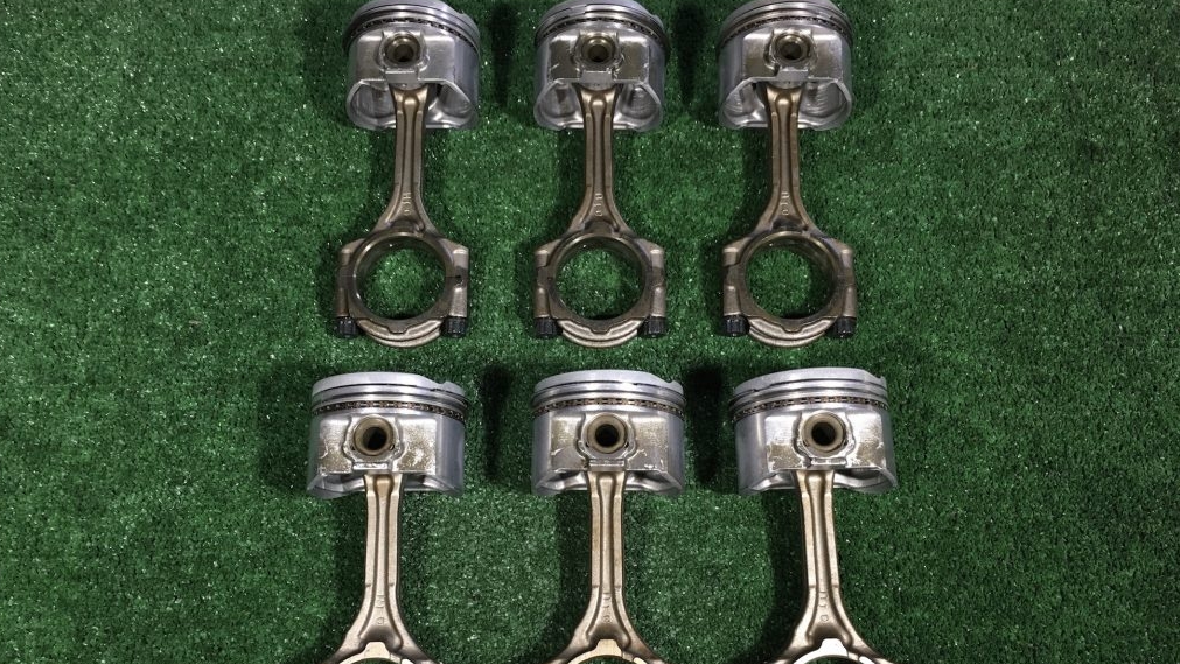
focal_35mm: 32
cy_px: 401
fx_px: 1001
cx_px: 585
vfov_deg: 36.5
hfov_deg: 61.0
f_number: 2.2
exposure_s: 1/30
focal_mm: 4.15
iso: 100
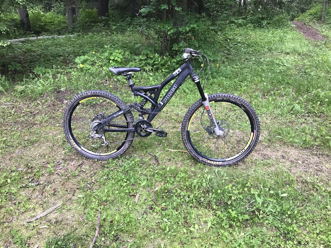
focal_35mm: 28
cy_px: 124
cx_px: 166
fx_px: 268
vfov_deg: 49.7
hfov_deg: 63.4
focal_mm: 3.99
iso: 40
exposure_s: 1/120
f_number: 1.8
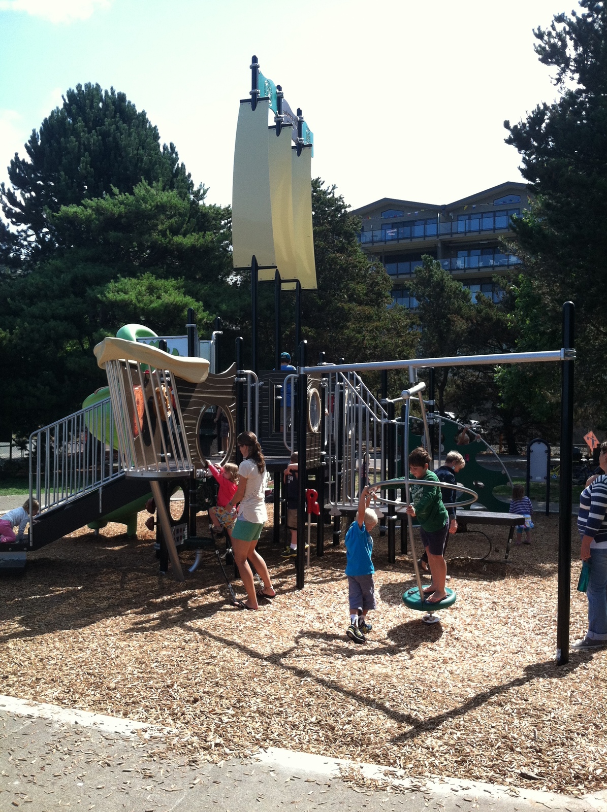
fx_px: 821
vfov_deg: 52.7
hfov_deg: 40.6
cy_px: 406
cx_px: 304
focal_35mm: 35
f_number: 2.8
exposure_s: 1/600
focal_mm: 3.85
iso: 80
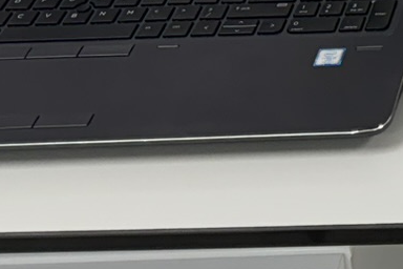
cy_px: -476
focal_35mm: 133
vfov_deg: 8.8
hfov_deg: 13.1
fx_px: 1489
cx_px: 836
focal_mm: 6.76
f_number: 1.78
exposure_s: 1/100
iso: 100
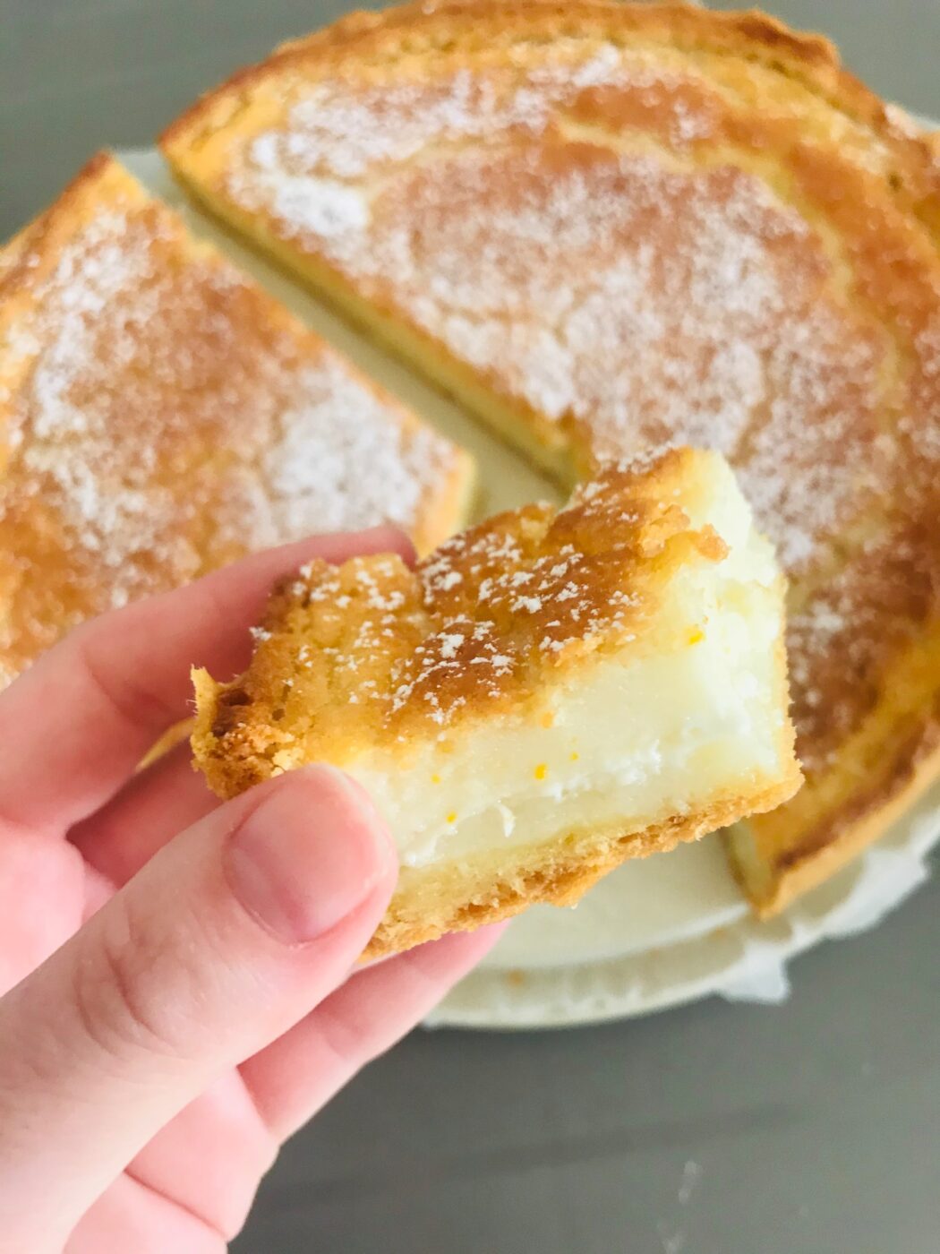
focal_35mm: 28
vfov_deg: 63.4
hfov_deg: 49.7
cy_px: 627
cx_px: 470
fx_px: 1014
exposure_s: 1/33
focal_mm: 3.99
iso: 32
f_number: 1.8
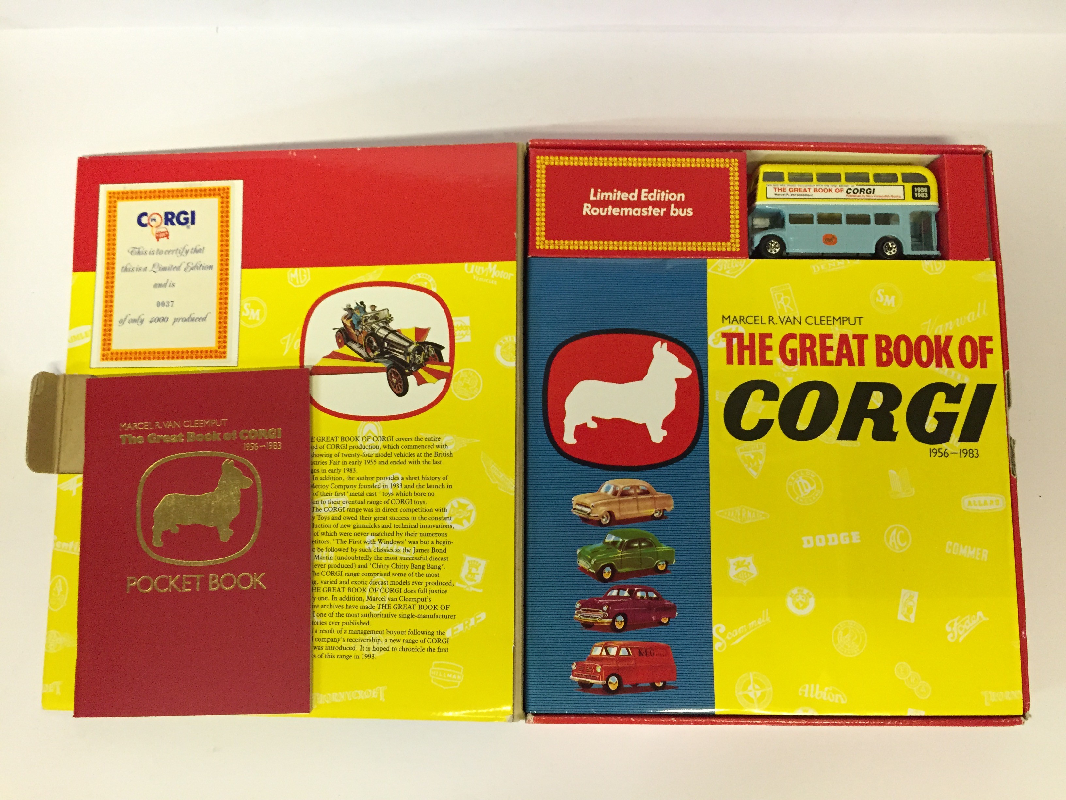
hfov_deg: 61.7
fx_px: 893
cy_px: 400
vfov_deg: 48.2
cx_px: 533
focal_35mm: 29
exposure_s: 1/33
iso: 250
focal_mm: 4.15
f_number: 2.2
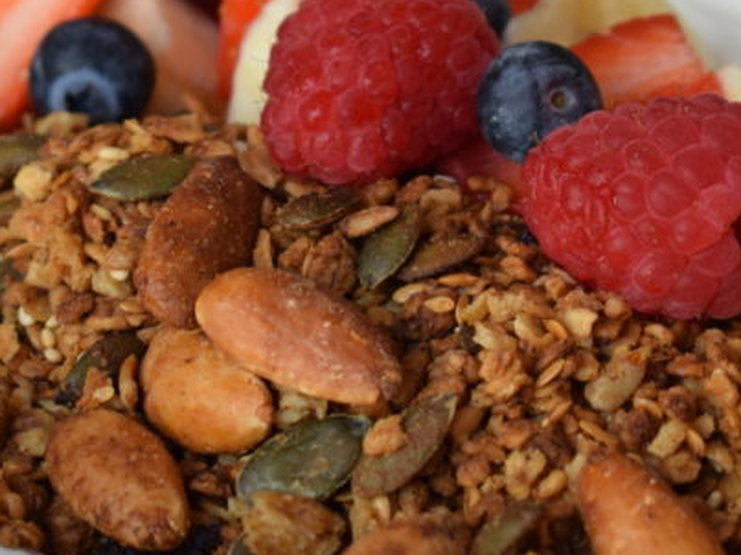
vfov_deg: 8.0
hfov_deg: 10.7
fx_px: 3962
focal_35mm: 185
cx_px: 283
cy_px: 168
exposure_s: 1/100
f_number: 5.6
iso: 400
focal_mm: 55
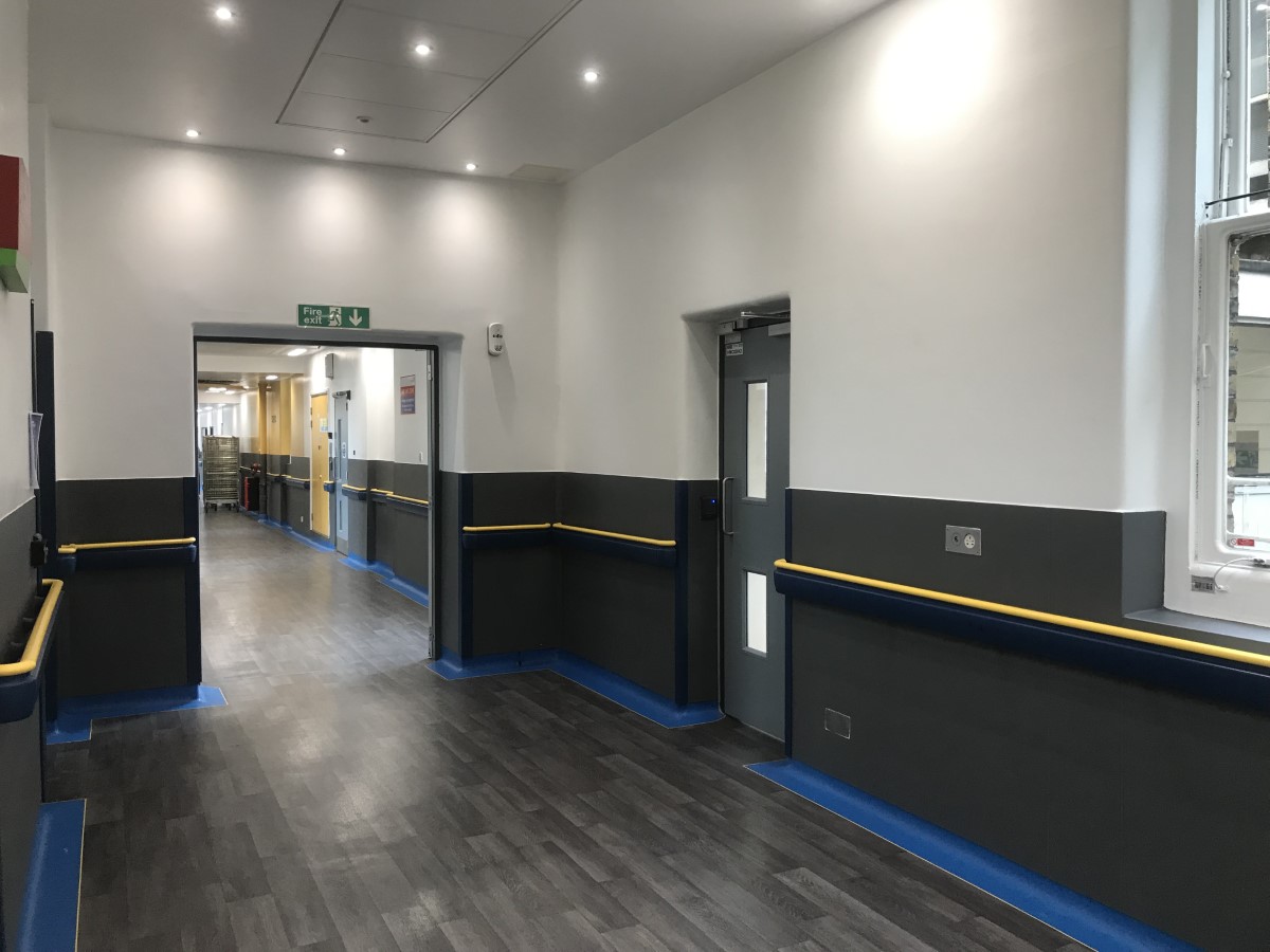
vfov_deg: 49.7
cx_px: 635
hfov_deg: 63.4
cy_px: 476
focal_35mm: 28
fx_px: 1027
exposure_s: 1/33
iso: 25
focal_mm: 3.99
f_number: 1.8
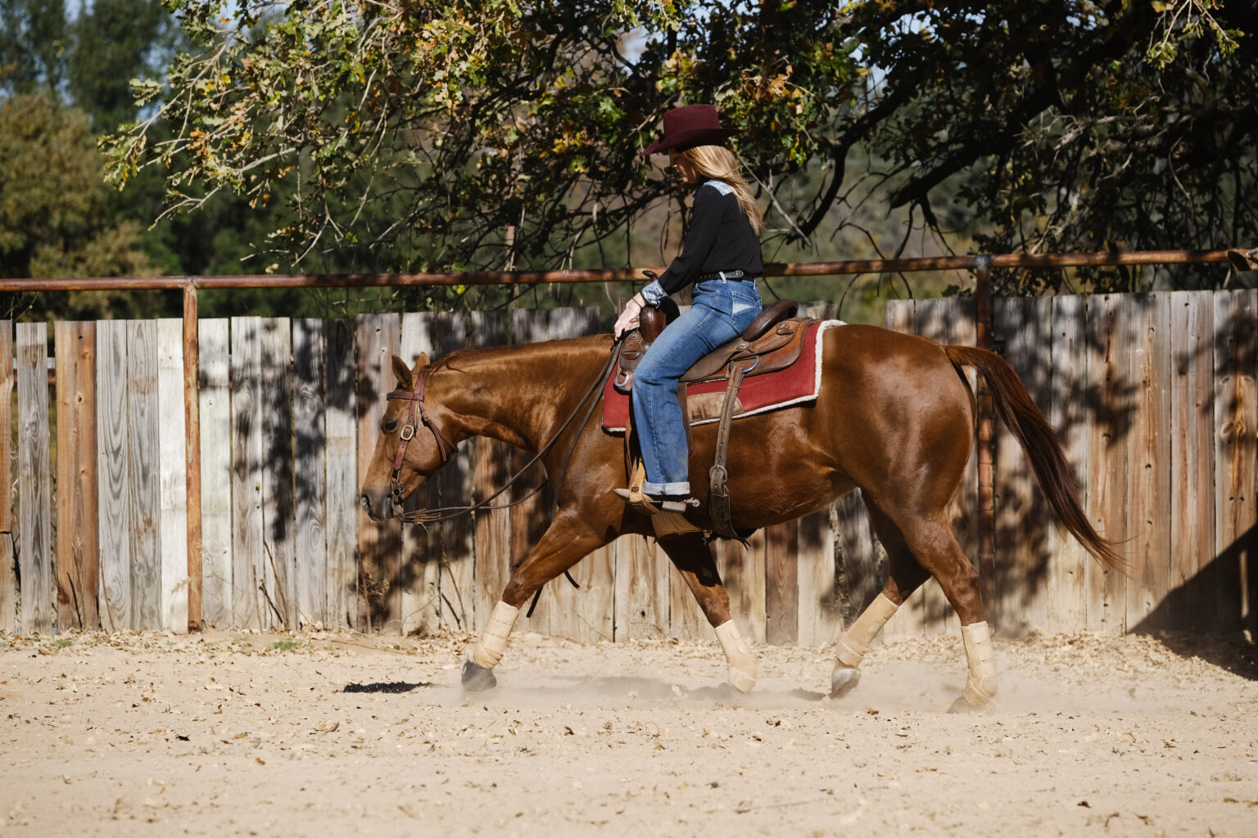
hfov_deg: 9.8
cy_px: 419
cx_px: 629
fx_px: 7338
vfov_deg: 6.5
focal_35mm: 210
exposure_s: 1/1600
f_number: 5
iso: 320
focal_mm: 140
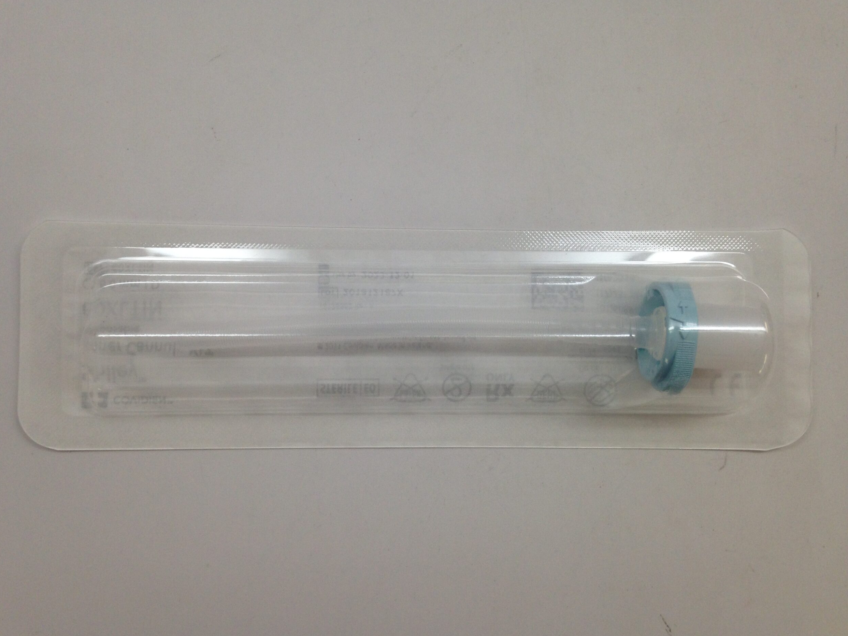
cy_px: 319
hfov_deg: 53.9
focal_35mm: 34
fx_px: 833
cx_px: 412
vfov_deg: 41.8
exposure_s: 1/120
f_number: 2.4
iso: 64
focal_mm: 4.12
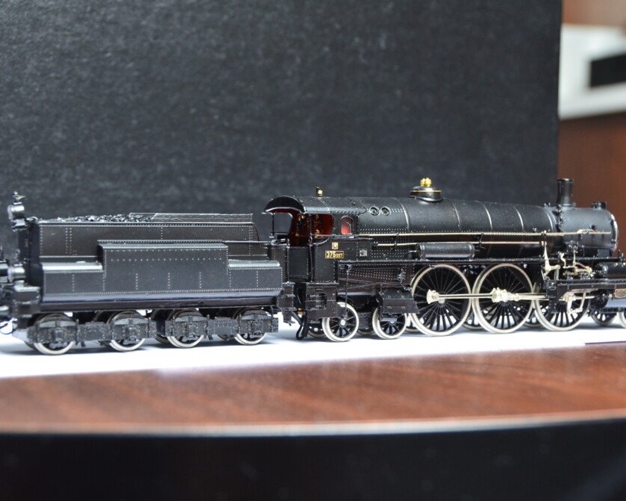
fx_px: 1334
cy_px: 252
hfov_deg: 26.4
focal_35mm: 72
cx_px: 323
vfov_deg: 21.3
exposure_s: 1/30
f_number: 7.1
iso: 800
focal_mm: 42
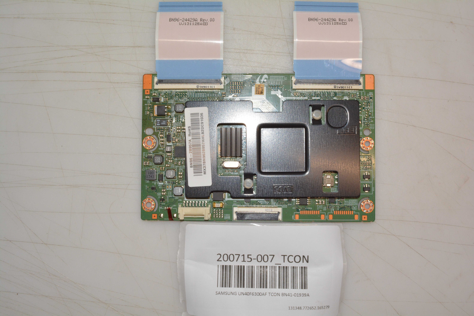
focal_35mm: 38
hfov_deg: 51.3
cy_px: 158
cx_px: 237
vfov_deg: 35.5
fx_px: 494
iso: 1250
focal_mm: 25
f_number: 25
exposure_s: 1/60
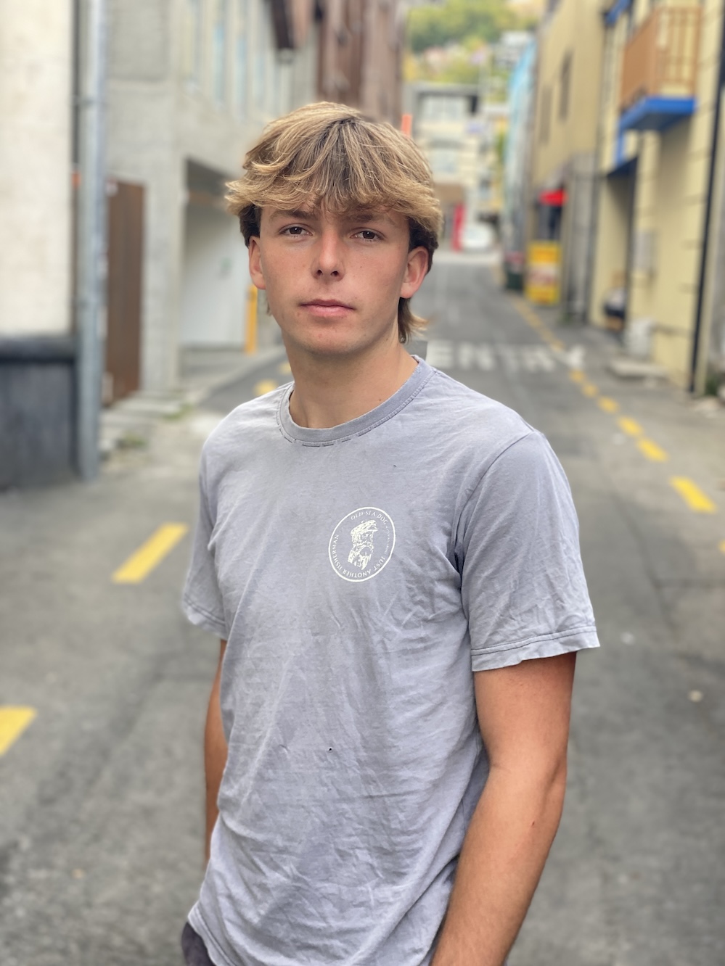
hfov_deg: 28.0
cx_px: 362
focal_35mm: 52
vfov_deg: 36.8
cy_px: 483
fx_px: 1452
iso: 32
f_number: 2
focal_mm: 6
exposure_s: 1/122
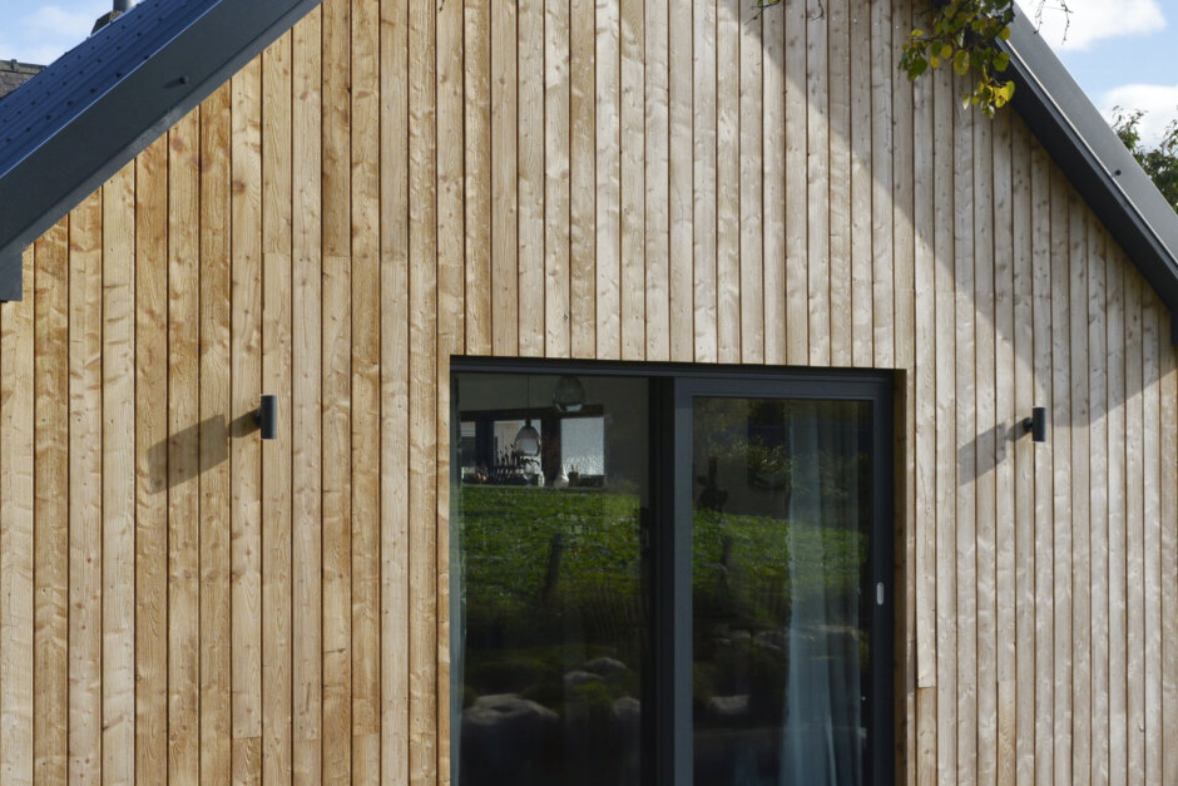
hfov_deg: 39.6
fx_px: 1604
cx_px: 350
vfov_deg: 27.4
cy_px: 276
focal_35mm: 49
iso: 200
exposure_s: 1/320
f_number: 9
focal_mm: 24
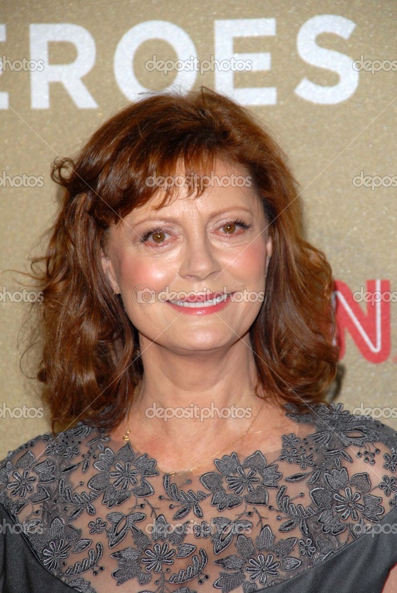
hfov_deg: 5.3
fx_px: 4329
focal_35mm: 262
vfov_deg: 7.8
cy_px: 296
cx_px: 198
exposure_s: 1/200
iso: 400
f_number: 8
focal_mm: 175
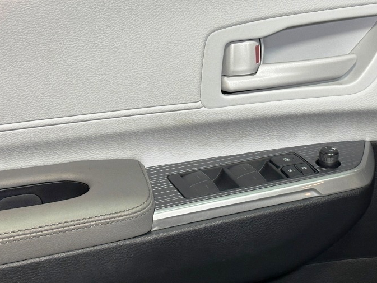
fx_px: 795
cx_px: 262
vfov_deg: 20.2
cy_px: 152
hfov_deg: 26.5
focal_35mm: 73
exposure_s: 1/60
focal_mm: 6.86
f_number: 1.78
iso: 250
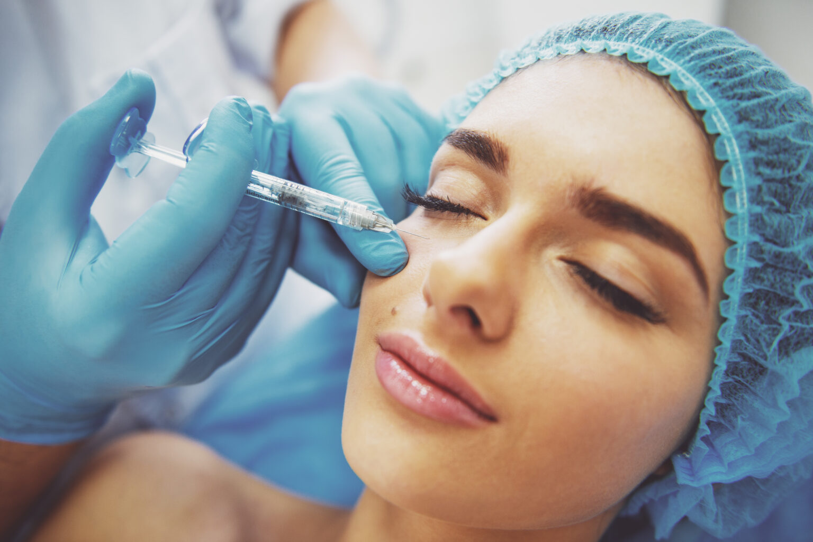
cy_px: 271
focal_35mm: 32
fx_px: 723
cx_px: 406
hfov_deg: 58.7
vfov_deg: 41.1
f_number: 2.8
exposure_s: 1/100
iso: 500
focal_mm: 32
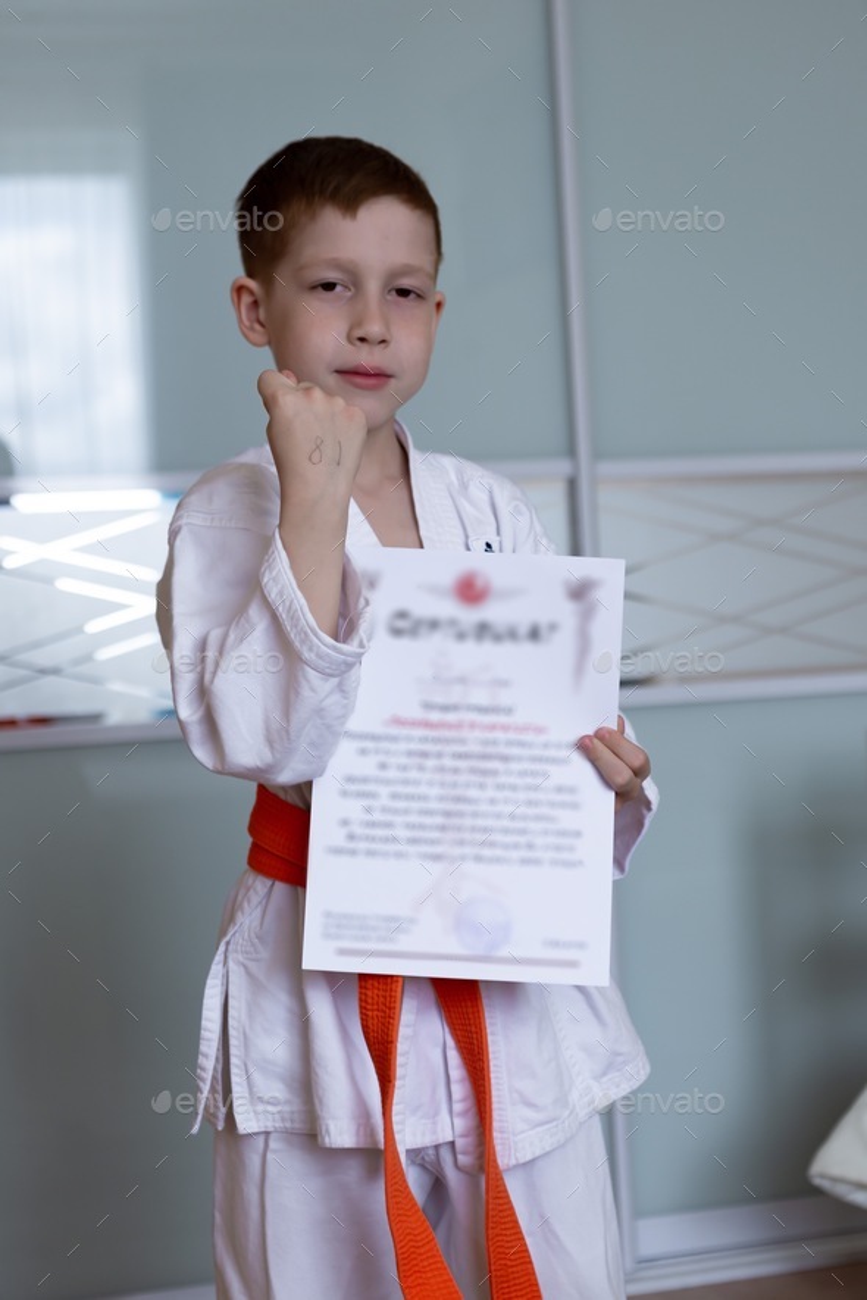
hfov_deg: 19.5
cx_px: 434
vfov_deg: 28.8
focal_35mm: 70
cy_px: 650
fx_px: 2527
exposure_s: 1/200
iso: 450
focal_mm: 70
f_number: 4
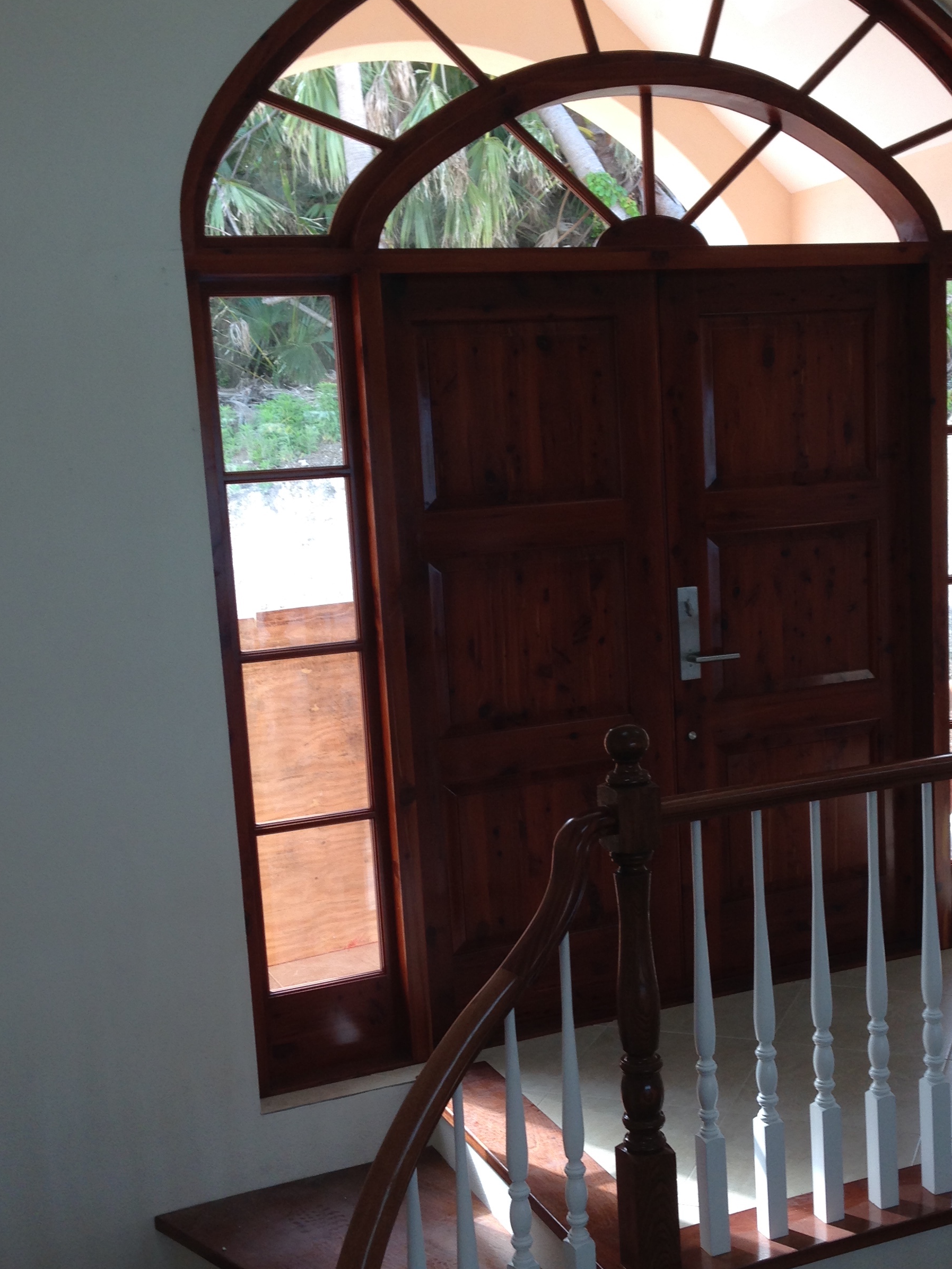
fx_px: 1650
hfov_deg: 32.1
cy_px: 702
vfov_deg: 42.0
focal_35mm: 45
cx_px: 528
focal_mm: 4.12
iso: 50
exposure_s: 1/120
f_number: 2.4
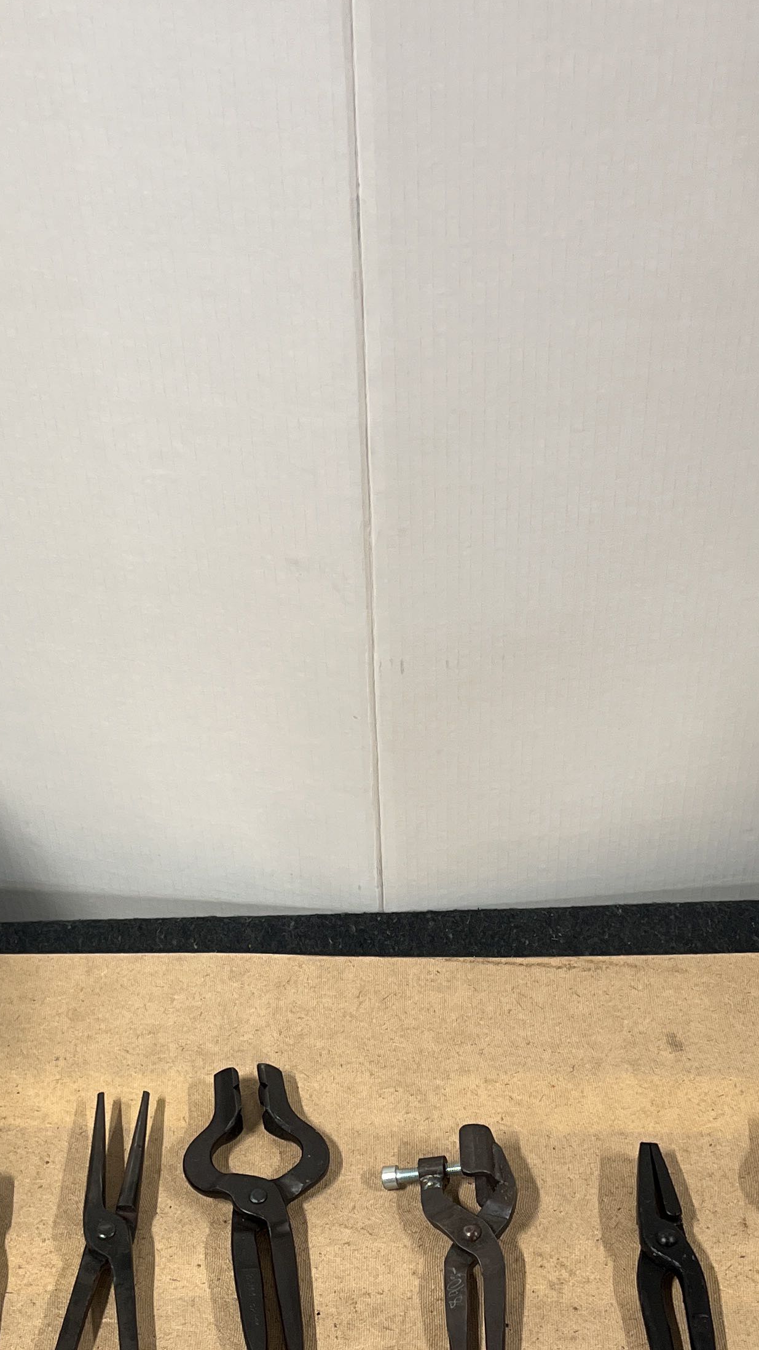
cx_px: 324
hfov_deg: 23.0
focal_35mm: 52
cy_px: 1026
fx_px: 1861
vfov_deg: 38.7
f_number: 1.5
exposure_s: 1/50
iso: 160
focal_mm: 5.7
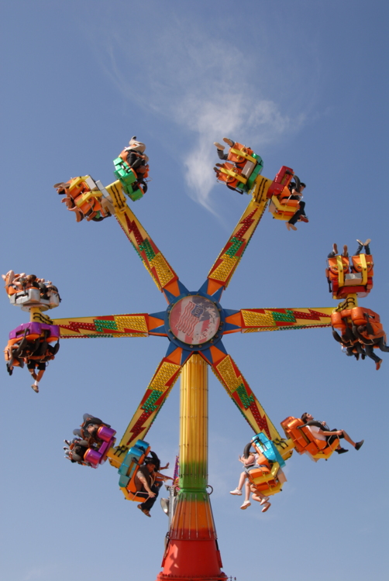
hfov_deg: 32.0
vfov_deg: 46.3
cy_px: 290
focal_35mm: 42
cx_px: 194
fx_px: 679
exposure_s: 1/350
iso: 200
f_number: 10
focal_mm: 28
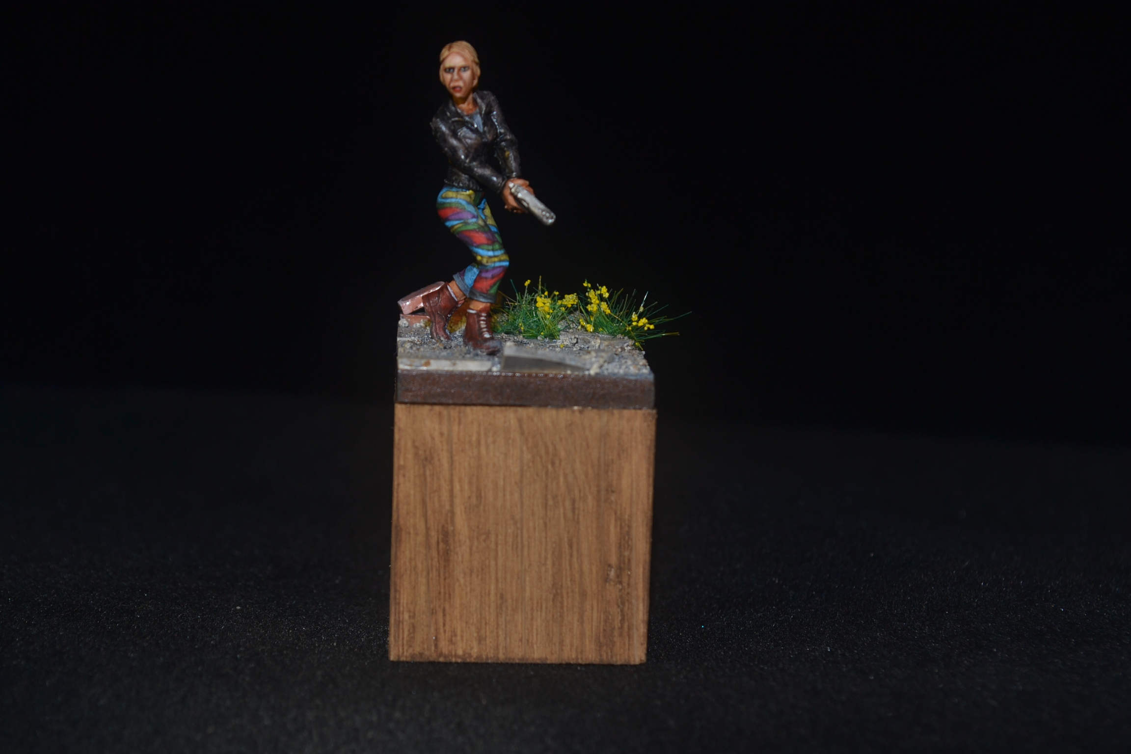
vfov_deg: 16.6
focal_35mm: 82
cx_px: 566
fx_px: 2592
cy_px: 377
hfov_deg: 24.6
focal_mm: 55
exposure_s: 1/60
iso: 100
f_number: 8
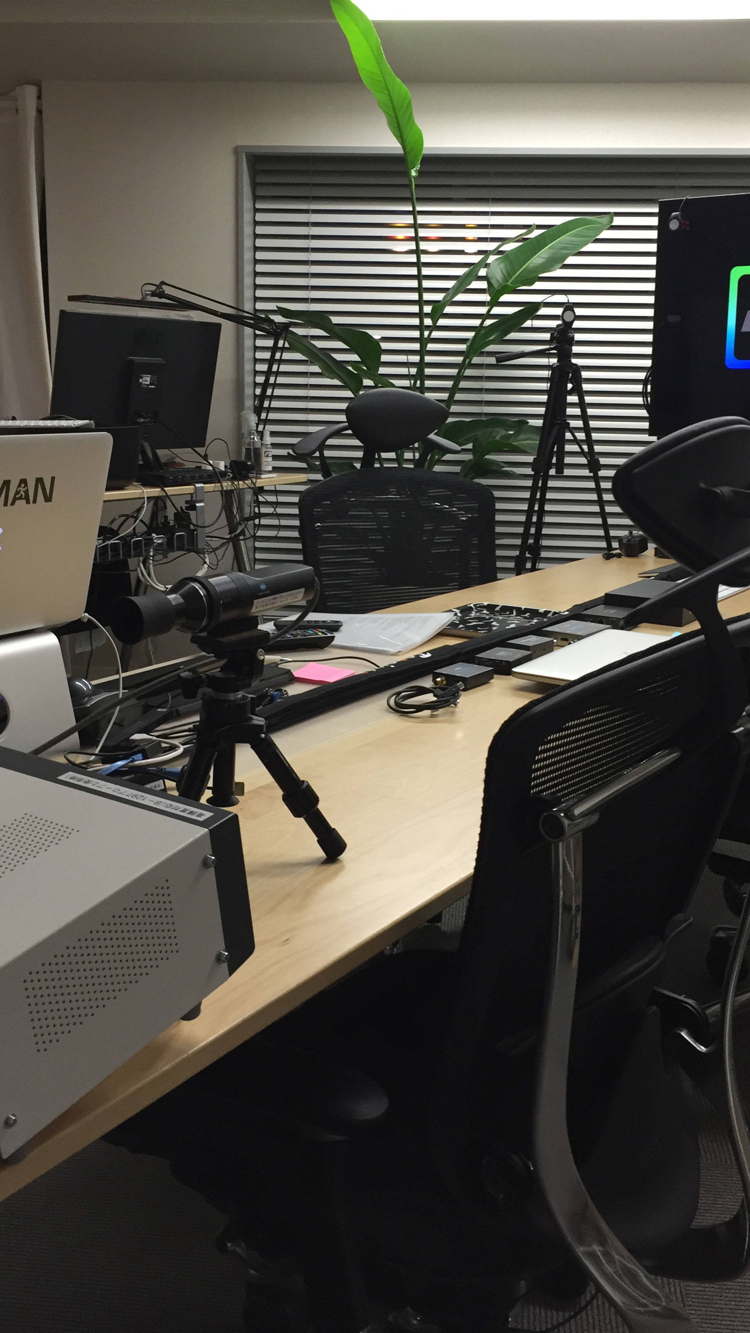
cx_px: 387
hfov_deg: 33.7
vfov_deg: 56.6
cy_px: 618
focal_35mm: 35
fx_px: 1237
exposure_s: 1/33
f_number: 2.2
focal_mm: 4.15
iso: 100
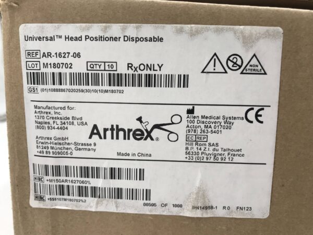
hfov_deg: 63.4
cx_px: 156
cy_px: 118
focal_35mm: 28
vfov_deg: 49.7
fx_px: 253
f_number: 1.8
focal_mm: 3.99
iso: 25
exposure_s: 1/60
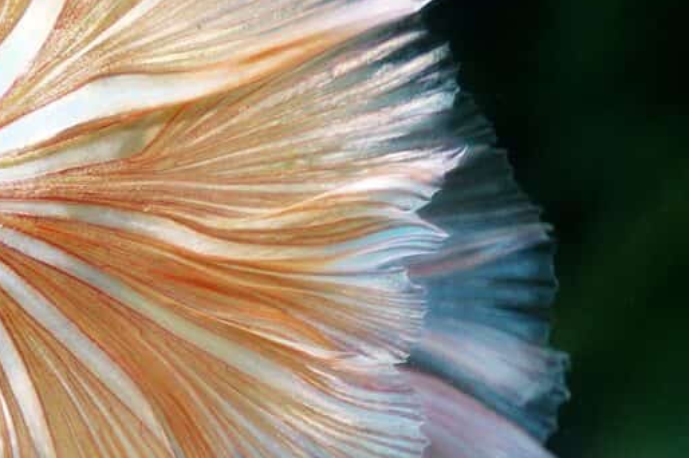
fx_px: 6292
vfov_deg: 4.2
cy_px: 214
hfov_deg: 6.2
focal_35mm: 329
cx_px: -319
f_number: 5.6
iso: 320
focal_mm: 55
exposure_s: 1/100
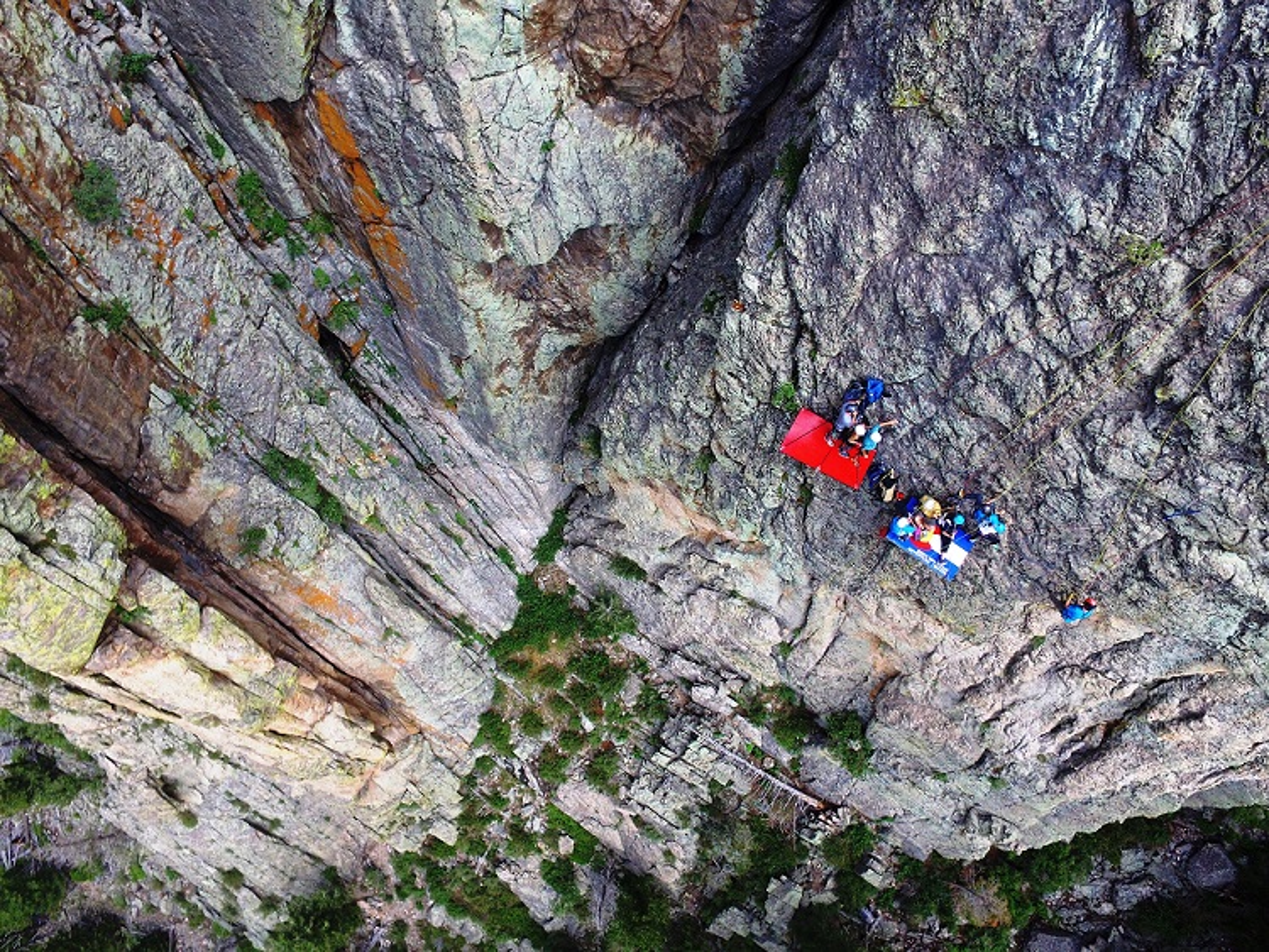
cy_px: 476
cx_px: 634
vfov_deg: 66.0
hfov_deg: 81.7
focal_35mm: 20
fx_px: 733
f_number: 2.8
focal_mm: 3.61
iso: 100
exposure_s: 1/457
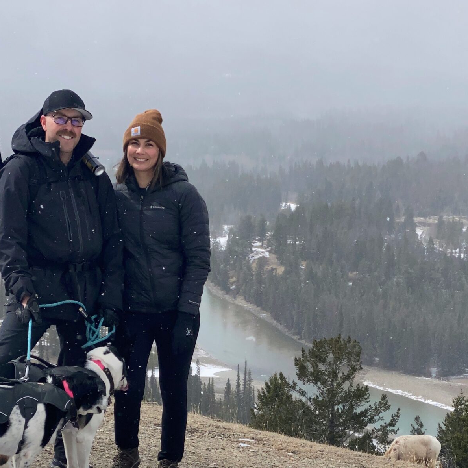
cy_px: 422
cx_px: 269
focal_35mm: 99
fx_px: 1514
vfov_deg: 17.3
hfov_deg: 17.6
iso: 20
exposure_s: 1/3425
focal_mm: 6
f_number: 2
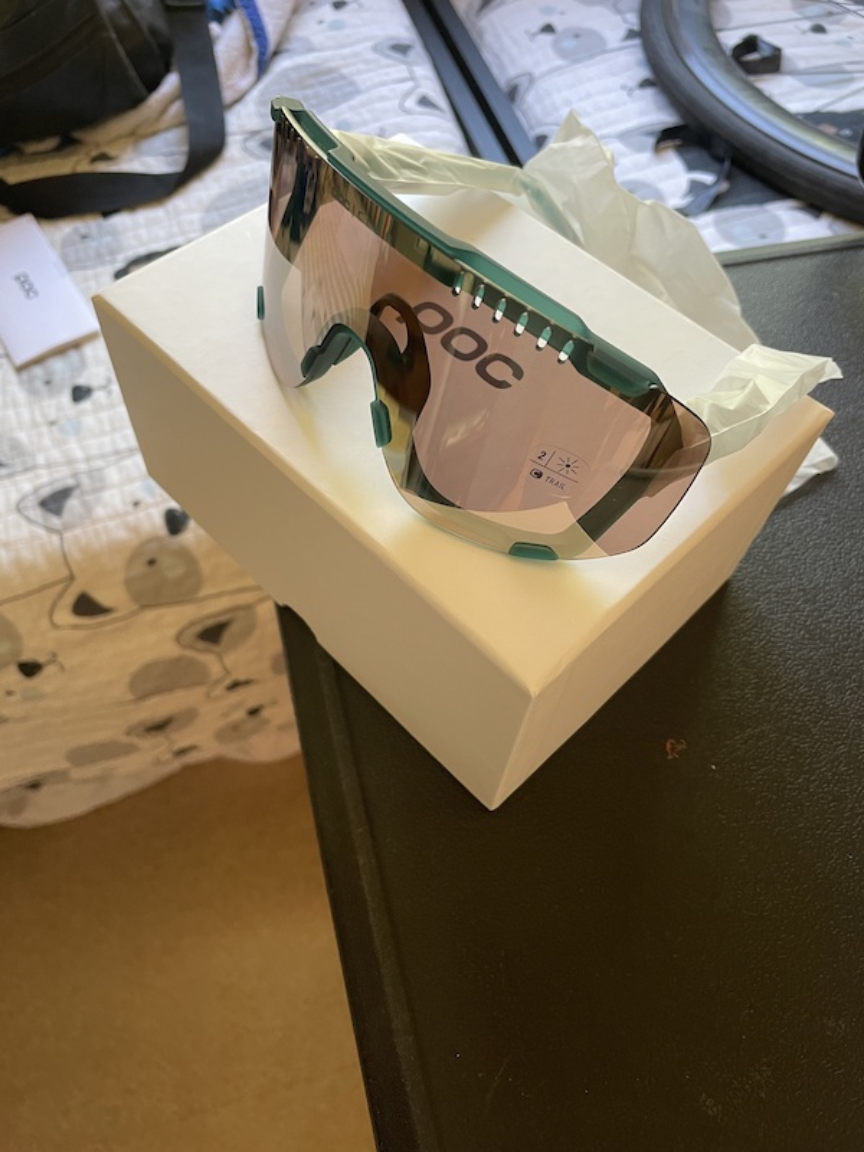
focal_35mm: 26
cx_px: 432
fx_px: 865
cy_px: 576
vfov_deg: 67.3
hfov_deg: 53.1
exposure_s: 1/60
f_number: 1.6
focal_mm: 4.2
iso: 160
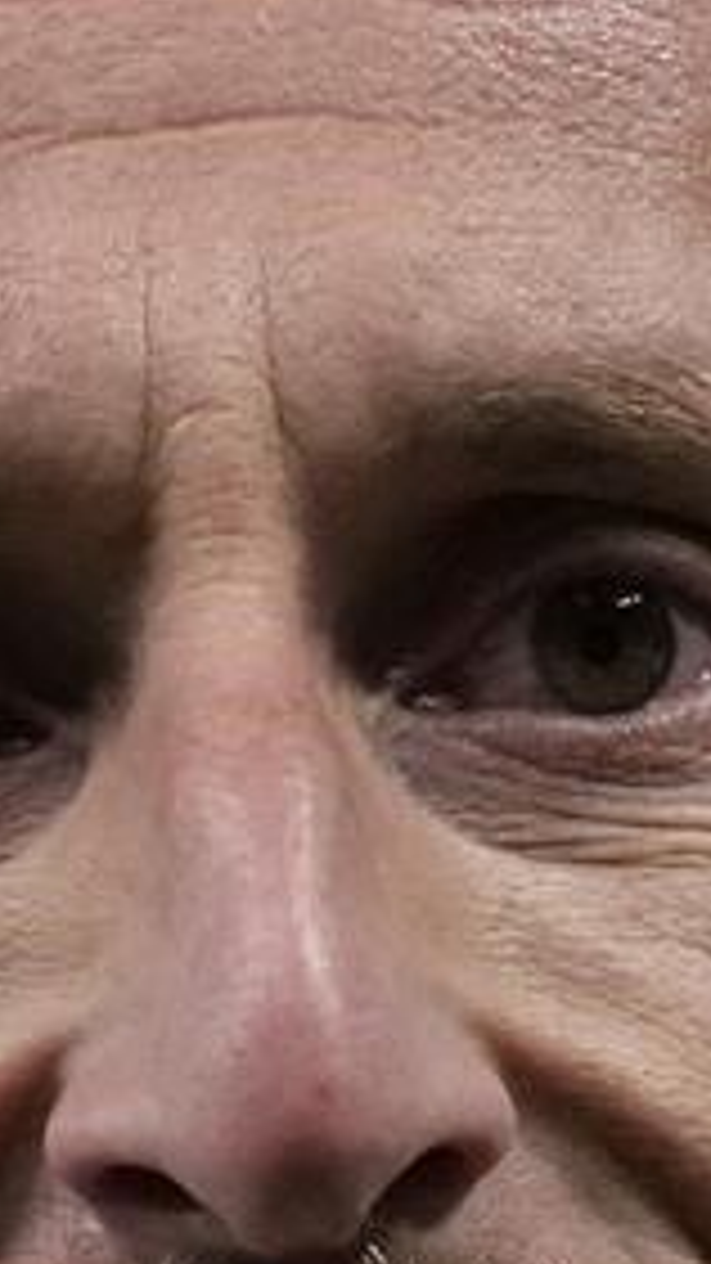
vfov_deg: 1.4
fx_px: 51161
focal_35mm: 1526
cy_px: 848
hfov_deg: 0.8
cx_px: 212
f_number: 2.8
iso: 2500
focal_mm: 400
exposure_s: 1/3200
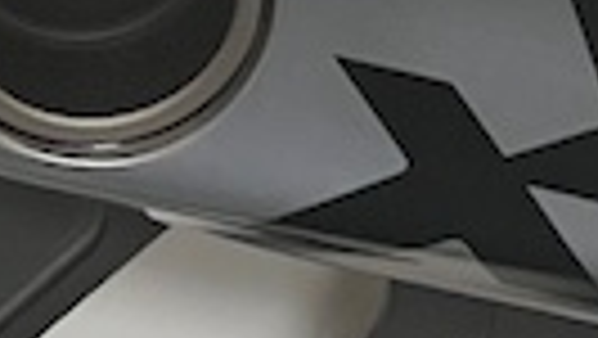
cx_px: 665
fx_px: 8028
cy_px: 131
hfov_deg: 4.3
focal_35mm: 506
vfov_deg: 2.4
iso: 250
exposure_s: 1/60
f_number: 2.8
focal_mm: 9
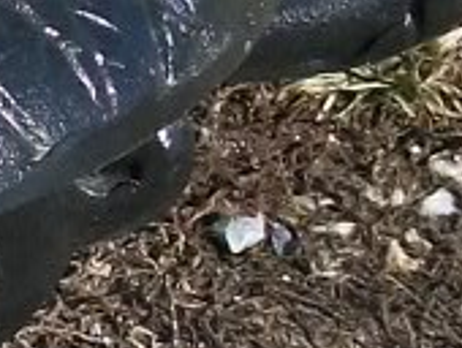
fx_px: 3622
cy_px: 215
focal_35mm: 271
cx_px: -780
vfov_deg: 5.5
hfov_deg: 6.8
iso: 80
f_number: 4.8
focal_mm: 6
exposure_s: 1/500
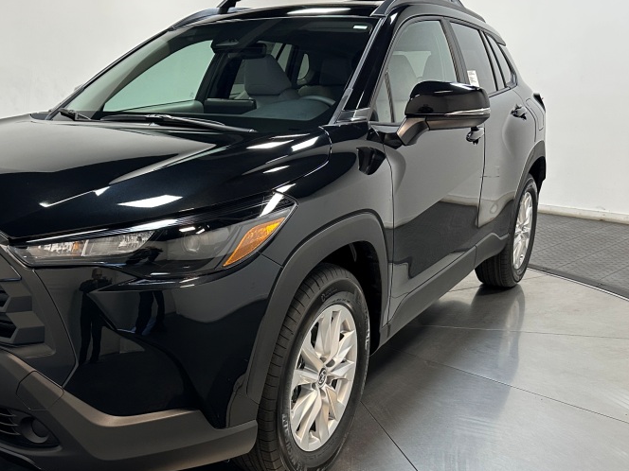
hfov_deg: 48.7
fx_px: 672
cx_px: 181
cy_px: 263
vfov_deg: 38.6
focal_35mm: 37
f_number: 1.78
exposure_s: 1/60
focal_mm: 6.86
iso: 320
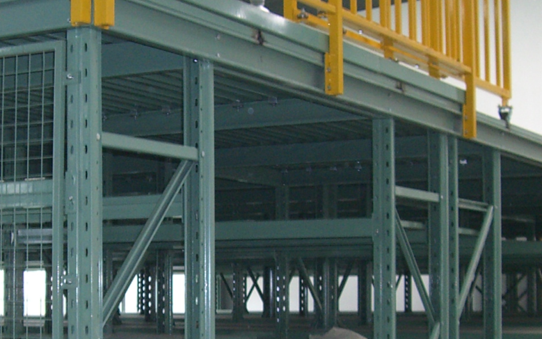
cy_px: 257
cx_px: 204
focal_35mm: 87
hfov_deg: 23.7
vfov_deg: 15.0
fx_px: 1285
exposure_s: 1/60
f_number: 2.7
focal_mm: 6.2
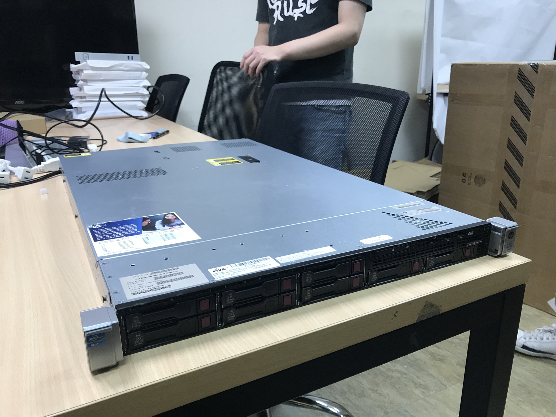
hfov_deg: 63.4
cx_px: 278
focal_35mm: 28
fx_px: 450
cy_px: 208
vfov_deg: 49.8
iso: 40
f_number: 1.8
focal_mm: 3.99
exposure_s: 1/30
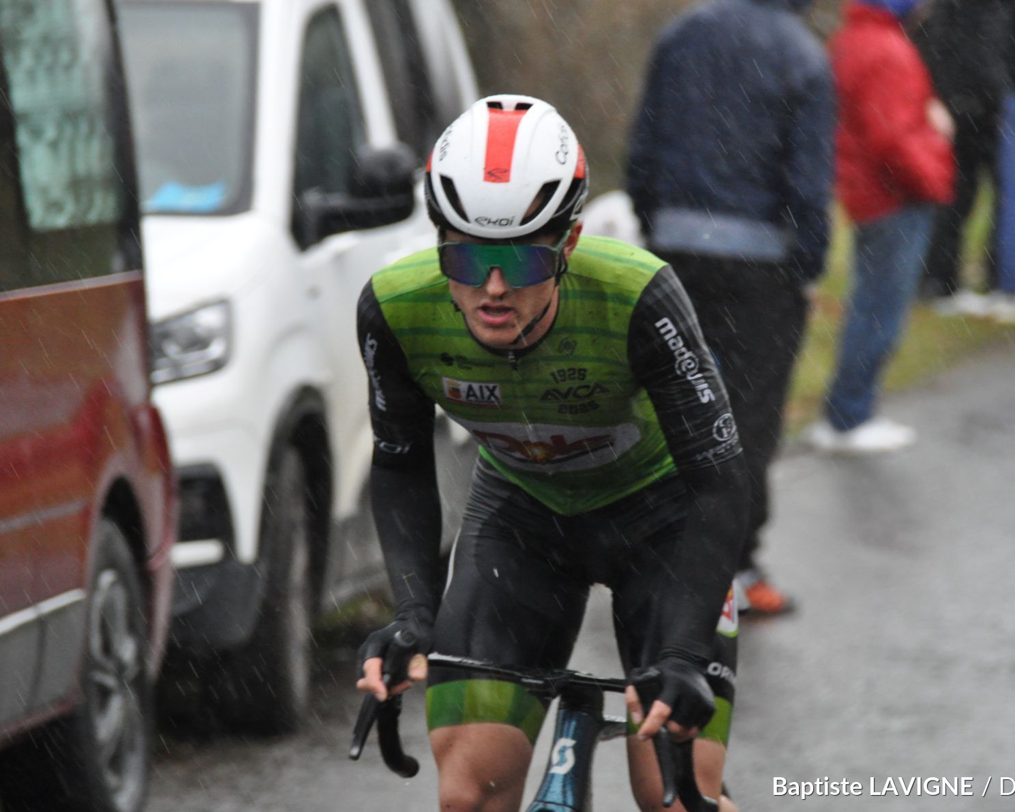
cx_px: 516
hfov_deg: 5.8
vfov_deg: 4.7
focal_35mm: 332
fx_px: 9960
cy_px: 406
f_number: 5.6
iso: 1600
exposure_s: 1/250
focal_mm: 195
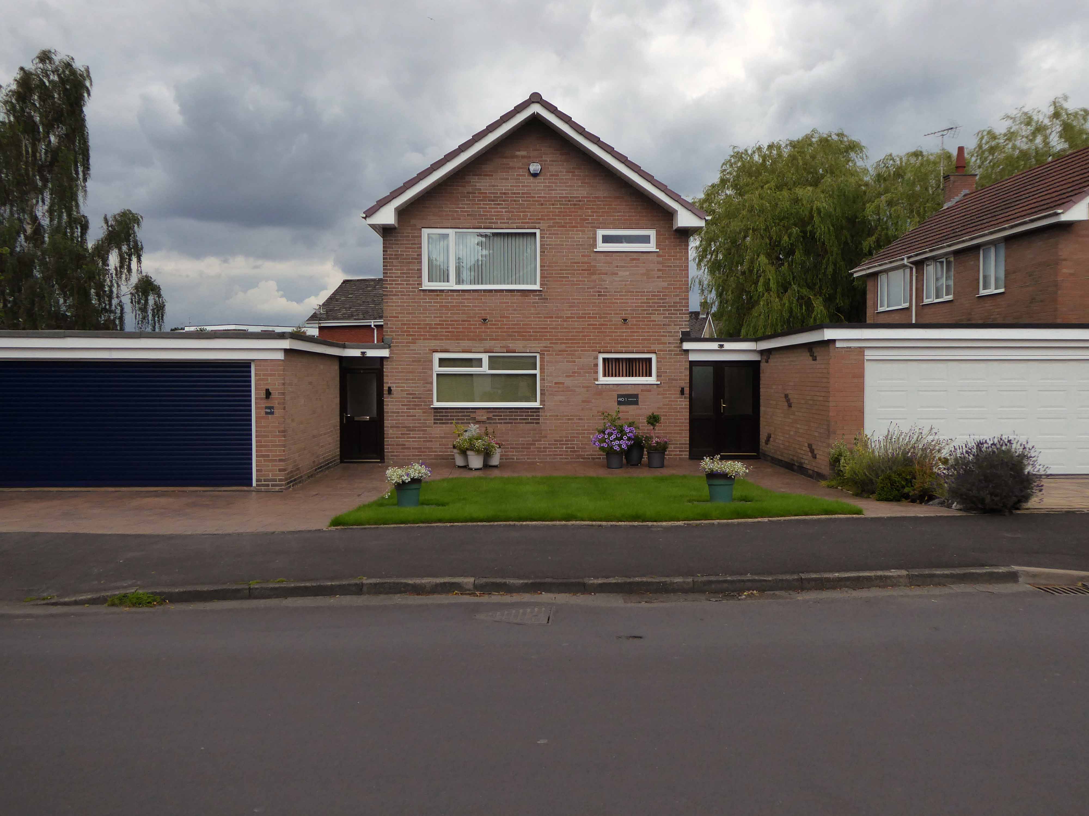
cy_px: 408
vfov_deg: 48.2
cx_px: 544
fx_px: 912
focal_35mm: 29
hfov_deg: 61.7
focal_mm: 5
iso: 125
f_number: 3.5
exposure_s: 1/1000
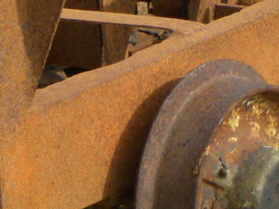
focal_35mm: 761
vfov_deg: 2.0
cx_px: 232
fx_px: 6134
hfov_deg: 2.6
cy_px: -168
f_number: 5.6
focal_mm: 25.7
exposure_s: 1/228
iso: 64
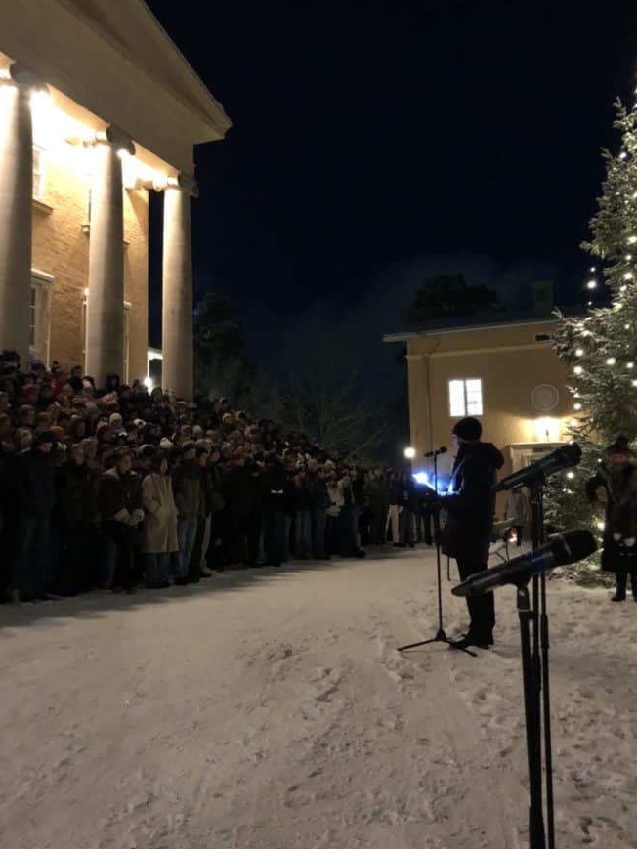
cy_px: 379
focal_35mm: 33
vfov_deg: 55.2
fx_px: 809
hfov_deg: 43.0
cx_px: 317
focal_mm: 4
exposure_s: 1/4
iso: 640
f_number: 1.8
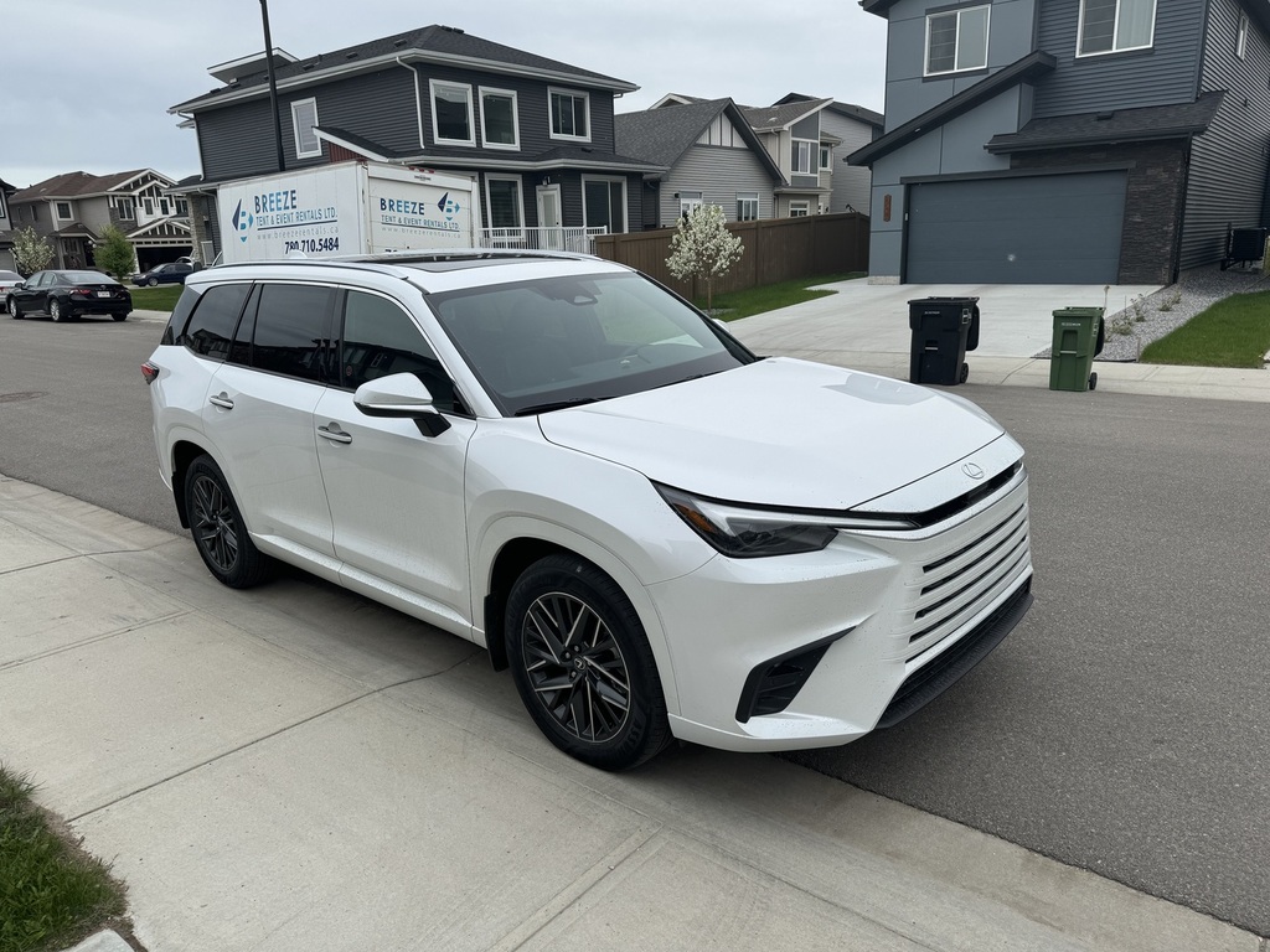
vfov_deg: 56.8
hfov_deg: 71.6
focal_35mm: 24
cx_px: 635
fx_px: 881
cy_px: 476
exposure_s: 1/3597
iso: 80
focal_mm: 6.76
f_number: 1.78
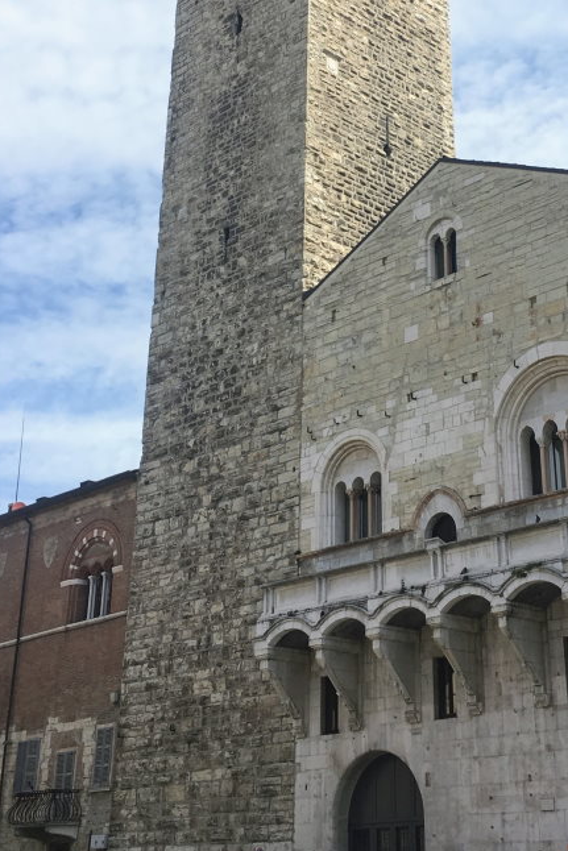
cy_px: 242
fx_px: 1325
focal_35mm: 56
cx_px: 391
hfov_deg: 24.1
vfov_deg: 35.1
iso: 25
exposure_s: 1/864
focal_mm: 4.15
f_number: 2.2
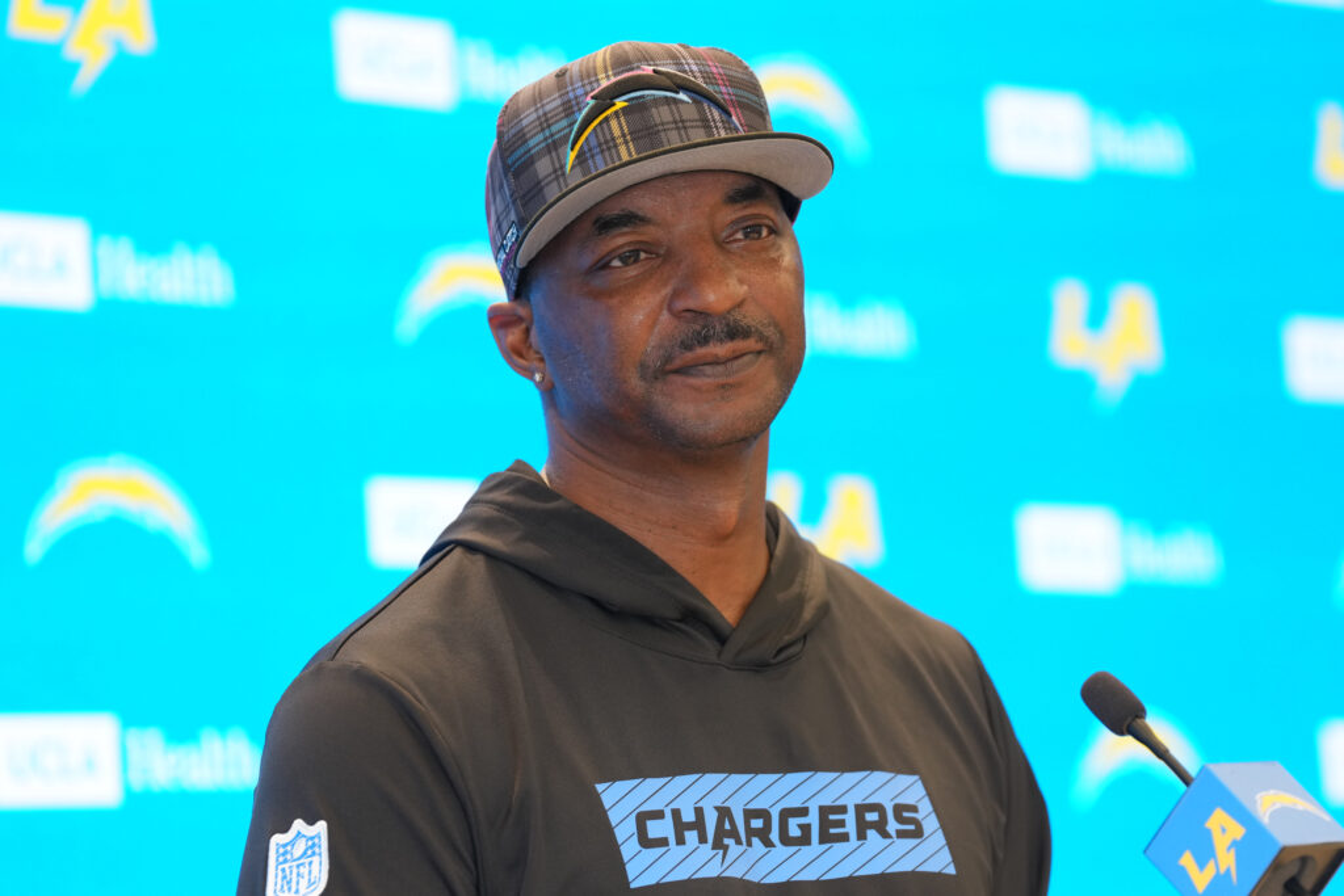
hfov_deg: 11.4
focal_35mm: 180
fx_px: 6720
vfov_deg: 7.6
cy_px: 448
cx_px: 672
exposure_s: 1/250
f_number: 4
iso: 1250
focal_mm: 180
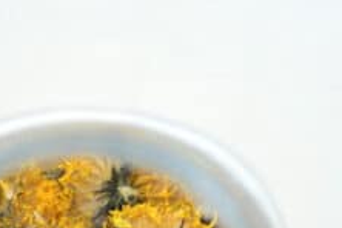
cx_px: 139
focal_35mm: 203
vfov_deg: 6.7
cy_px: 303
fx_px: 1928
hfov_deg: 10.1
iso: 800
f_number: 1.8
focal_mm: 50
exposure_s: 1/1000
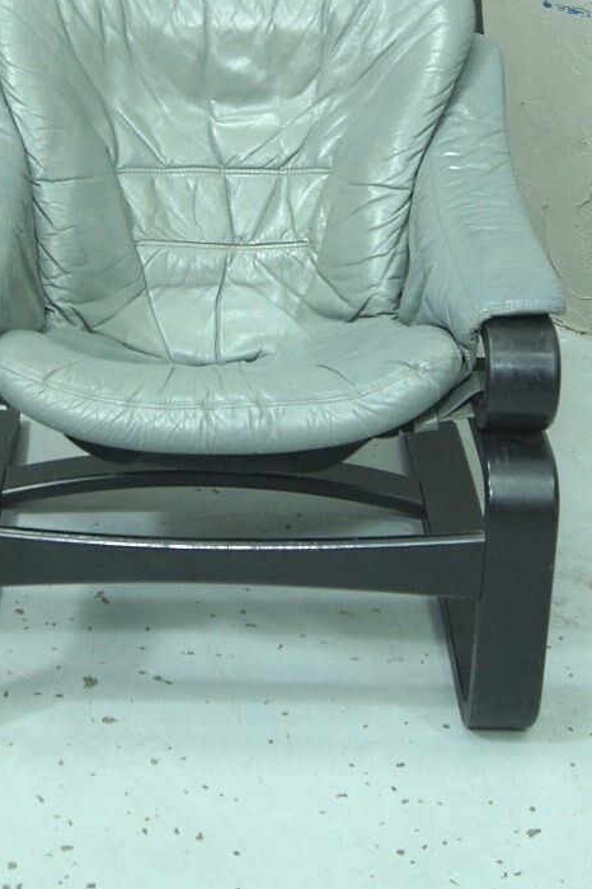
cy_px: 182
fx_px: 1728
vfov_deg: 28.3
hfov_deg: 19.4
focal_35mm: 70
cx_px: 208
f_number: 6.3
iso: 400
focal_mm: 26
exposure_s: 1/13
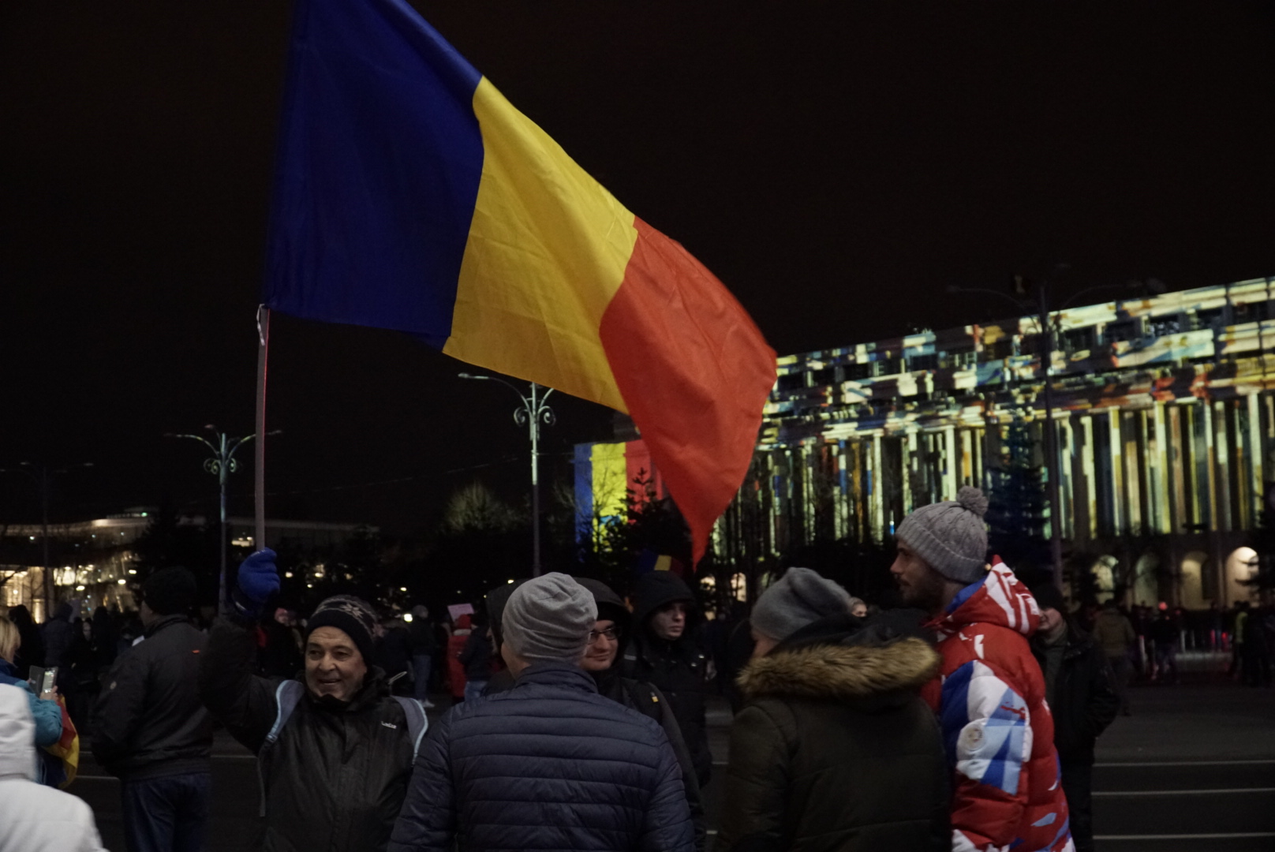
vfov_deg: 33.1
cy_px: 426
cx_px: 638
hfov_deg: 47.9
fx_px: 1435
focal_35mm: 40
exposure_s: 1/50
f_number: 4
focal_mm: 27
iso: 5000
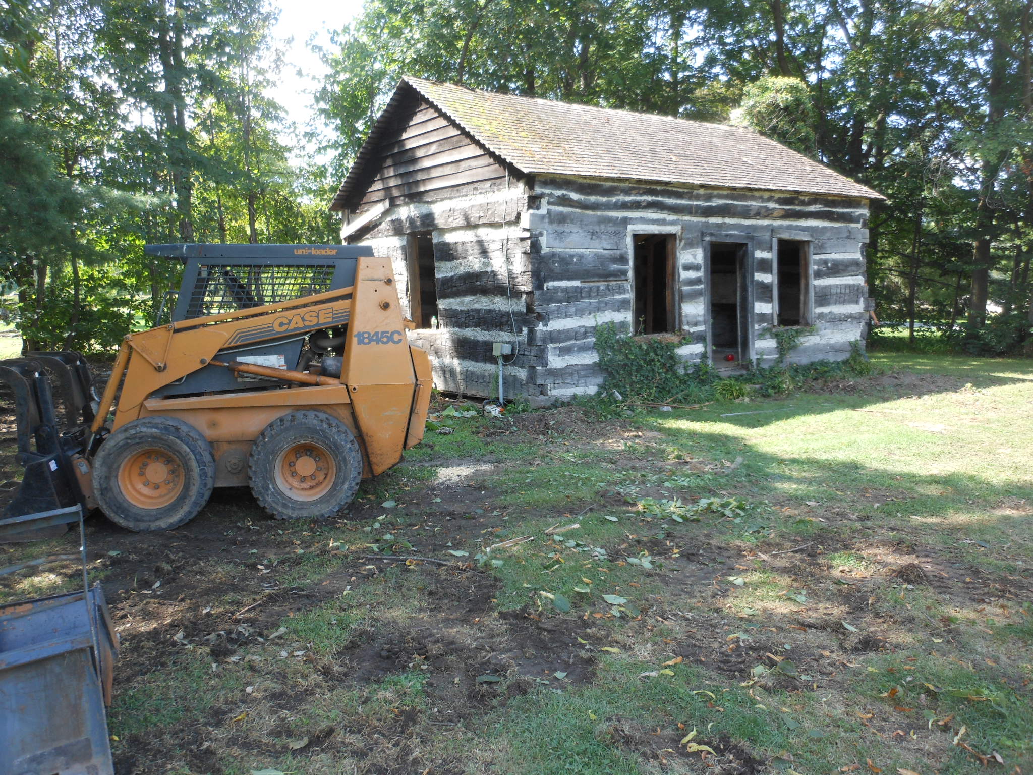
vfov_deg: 49.7
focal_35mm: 28
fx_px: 836
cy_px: 388
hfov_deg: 63.4
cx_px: 516
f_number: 3.7
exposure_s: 1/80
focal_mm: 5
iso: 80
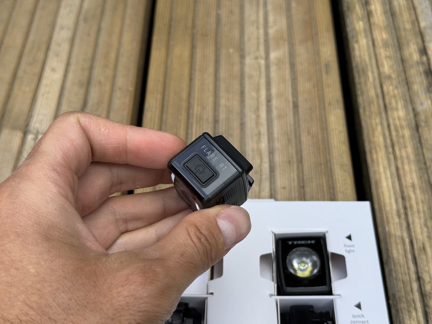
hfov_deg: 39.7
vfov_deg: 30.3
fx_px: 599
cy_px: 162
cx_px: 216
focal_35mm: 48
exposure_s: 1/832
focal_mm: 6.76
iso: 64
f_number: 1.78
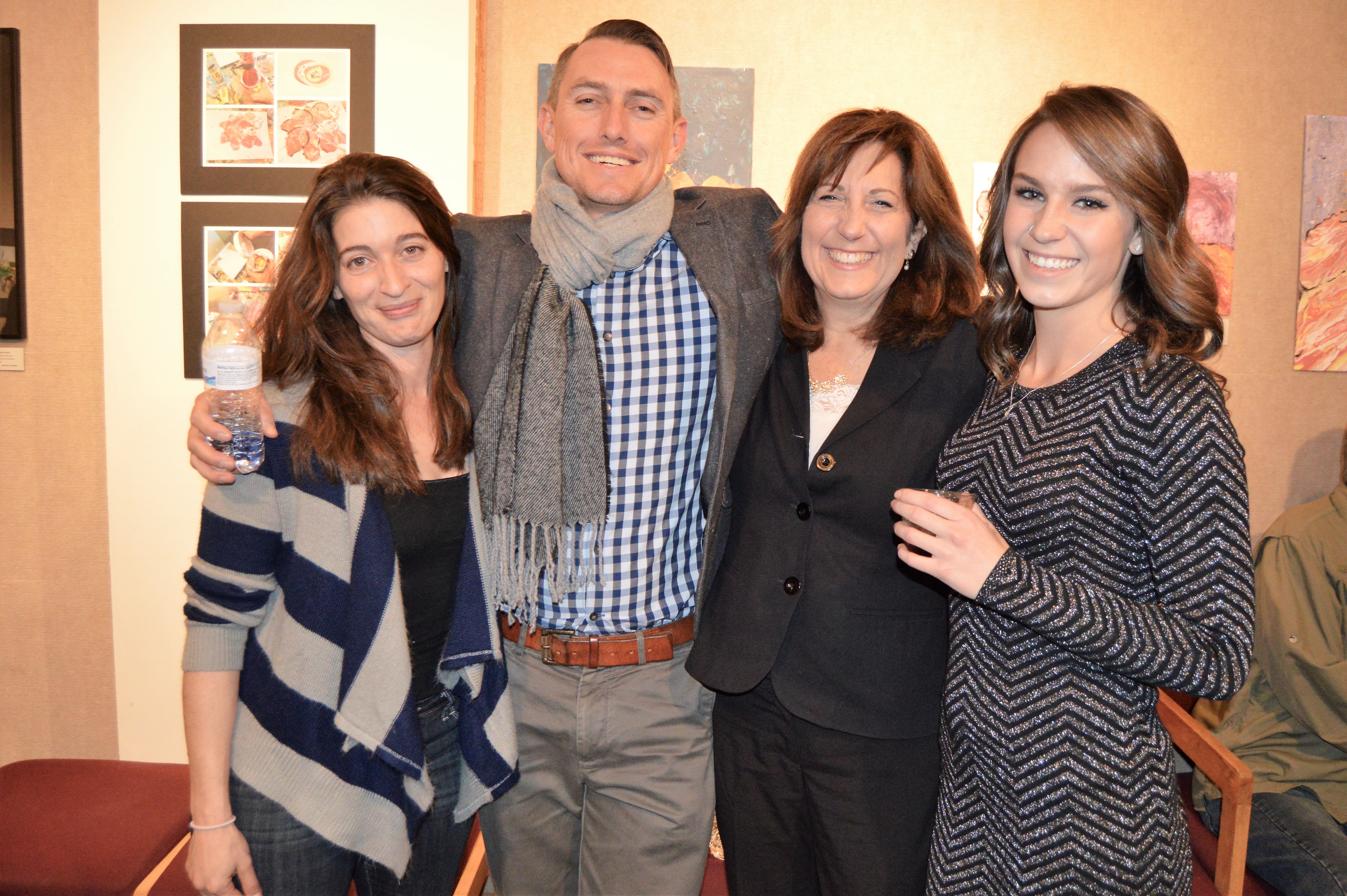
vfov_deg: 47.9
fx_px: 1009
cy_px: 448
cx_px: 674
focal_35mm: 27
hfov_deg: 67.4
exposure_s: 1/60
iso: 2000
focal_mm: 18
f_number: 3.5
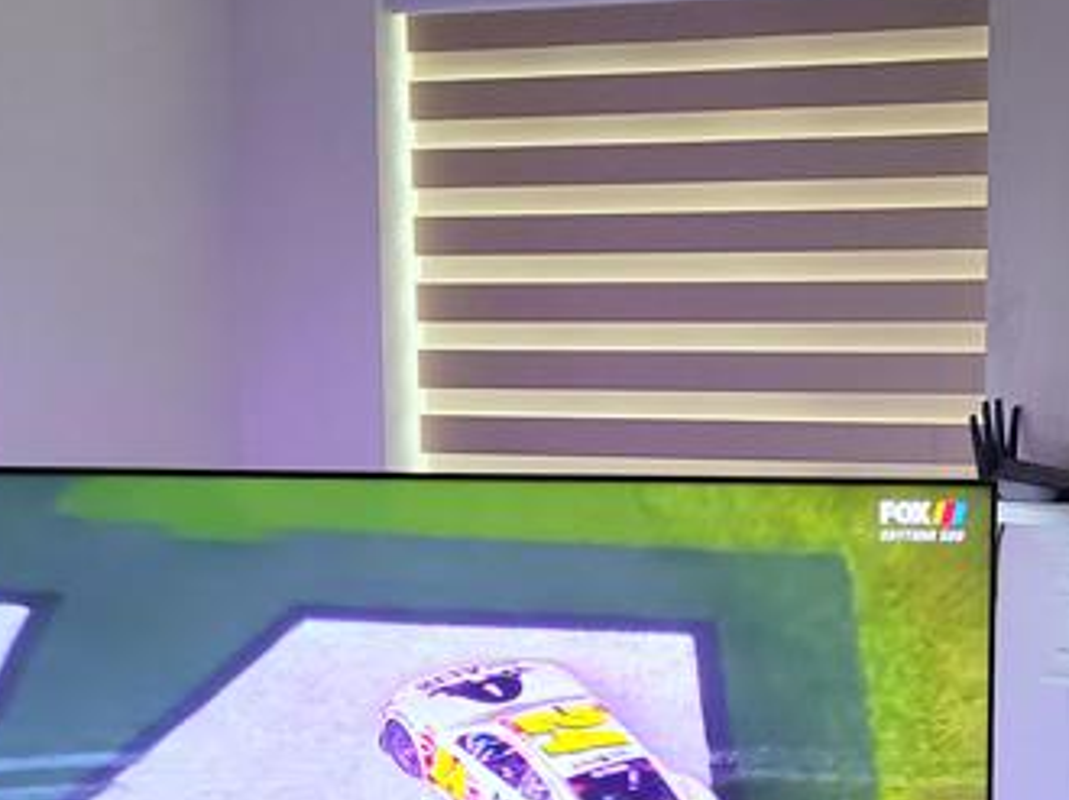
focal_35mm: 69
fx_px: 2129
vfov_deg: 21.0
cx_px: 954
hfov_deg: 27.2
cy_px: 648
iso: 200
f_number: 1.8
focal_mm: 5.4
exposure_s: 1/60
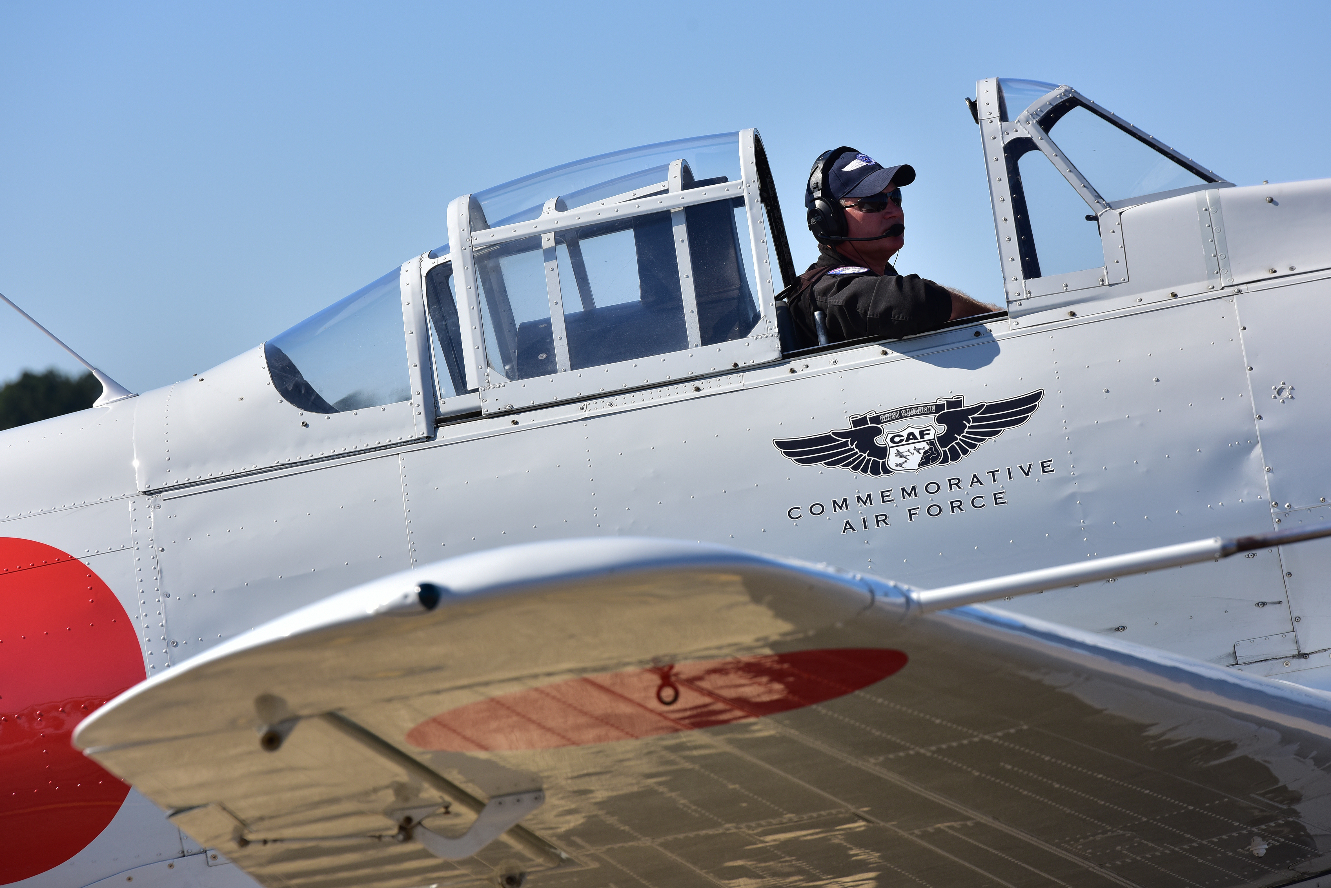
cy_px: 443
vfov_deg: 6.2
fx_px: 8208
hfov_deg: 9.3
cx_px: 675
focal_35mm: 222
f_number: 8
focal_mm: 190
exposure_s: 1/500
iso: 200
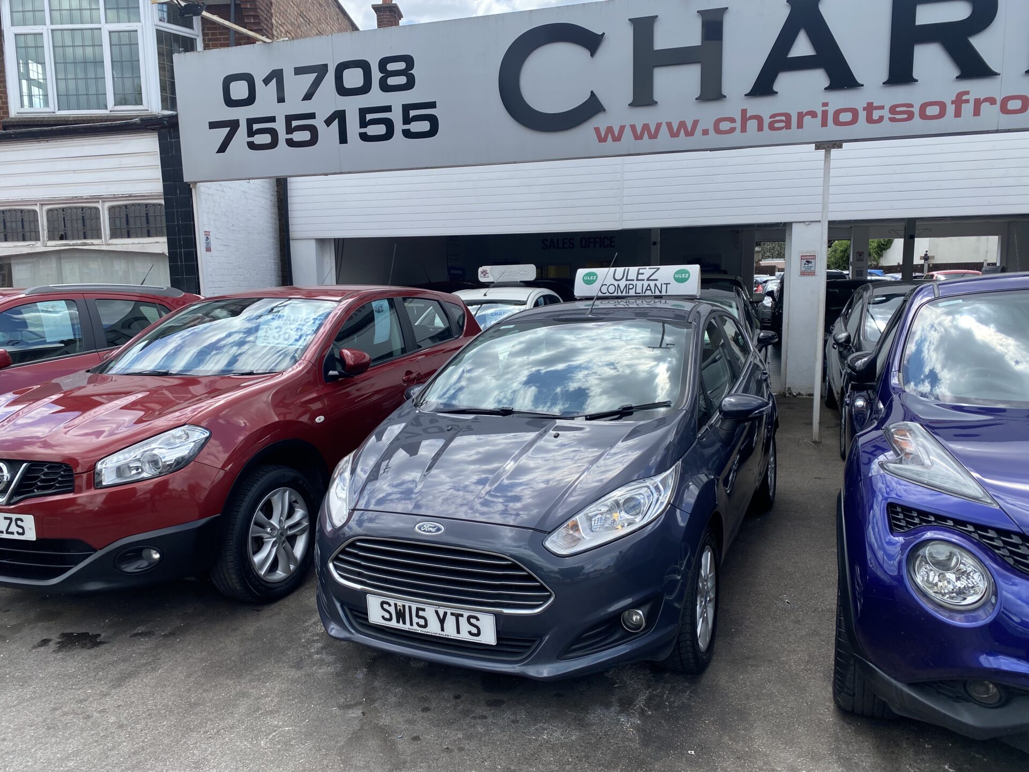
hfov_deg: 67.3
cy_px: 386
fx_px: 773
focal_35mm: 26
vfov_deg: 53.1
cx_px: 514
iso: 32
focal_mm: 4.25
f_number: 1.8
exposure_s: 1/1232
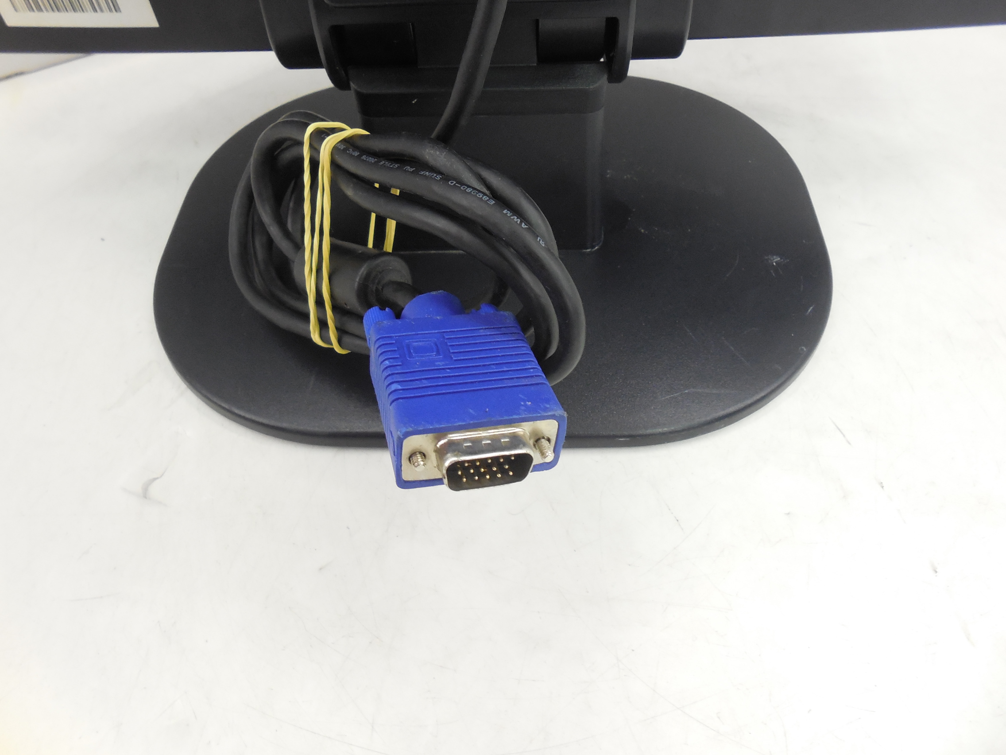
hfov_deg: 67.3
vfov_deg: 53.1
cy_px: 378
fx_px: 756
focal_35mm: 26
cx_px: 503
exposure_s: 1/30
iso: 360
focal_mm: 4.6
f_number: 3.5
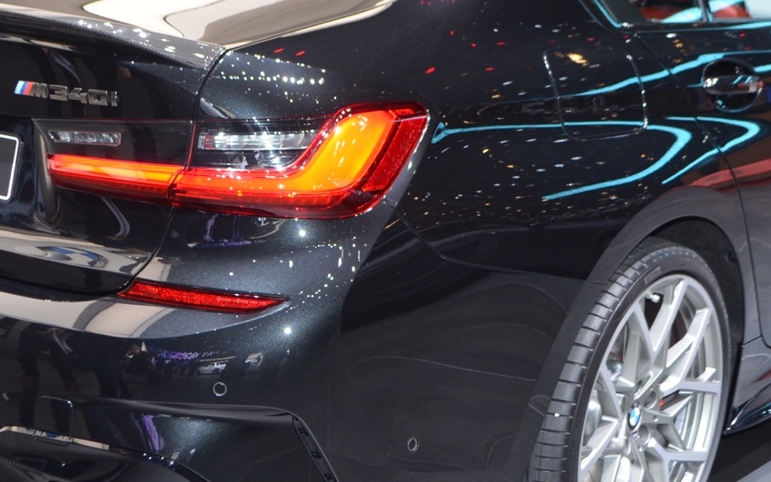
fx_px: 1450
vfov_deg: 18.9
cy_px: 207
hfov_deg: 29.8
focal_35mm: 69
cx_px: 374
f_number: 3.8
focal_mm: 20
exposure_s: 1/125
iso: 400
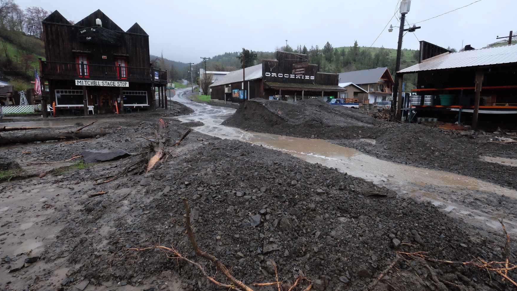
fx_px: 219
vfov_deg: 66.9
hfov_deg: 99.4
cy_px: 128
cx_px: 261
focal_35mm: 16
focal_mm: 10
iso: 4000
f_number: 5
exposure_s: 1/750
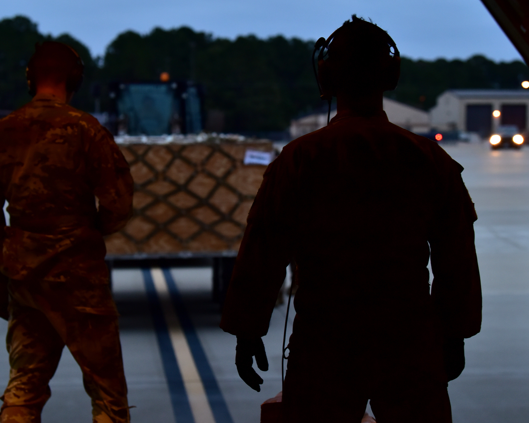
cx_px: 215
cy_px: 211
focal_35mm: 79
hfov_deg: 24.1
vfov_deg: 19.4
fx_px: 1237
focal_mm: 70
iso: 1250
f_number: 4.5
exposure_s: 1/200
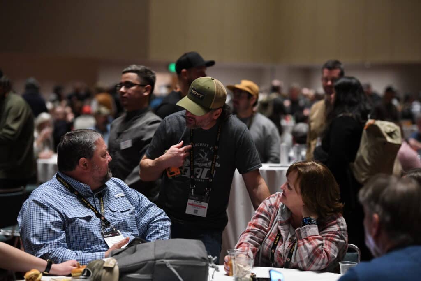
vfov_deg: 12.5
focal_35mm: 110
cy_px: 140
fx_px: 1286
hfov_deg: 18.6
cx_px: 210
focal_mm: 110
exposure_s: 1/125
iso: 6400
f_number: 2.8
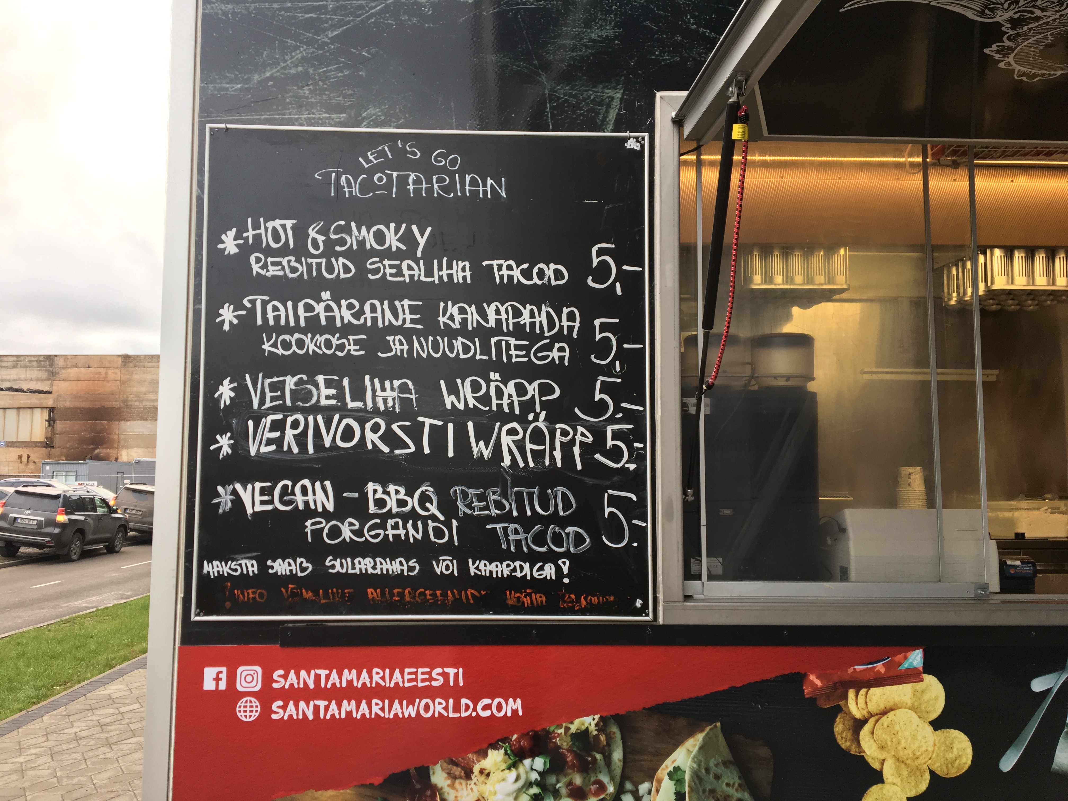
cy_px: 400
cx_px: 534
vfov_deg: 48.2
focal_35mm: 29
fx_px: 895
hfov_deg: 61.7
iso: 40
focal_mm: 4.15
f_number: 2.2
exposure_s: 1/100
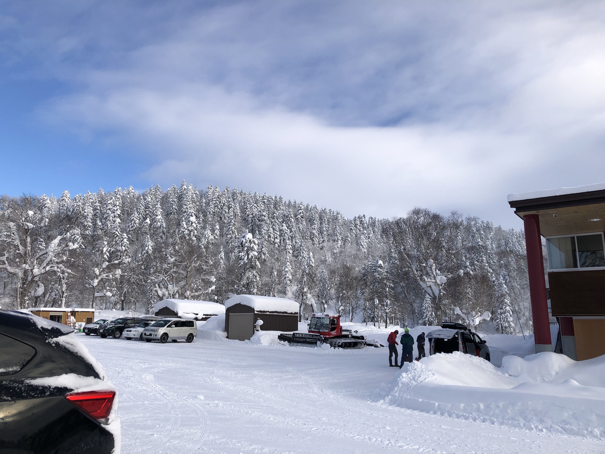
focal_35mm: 28
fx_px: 489
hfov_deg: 63.4
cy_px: 227
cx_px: 302
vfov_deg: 49.7
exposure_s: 1/1779
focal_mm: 4
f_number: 1.8
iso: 20
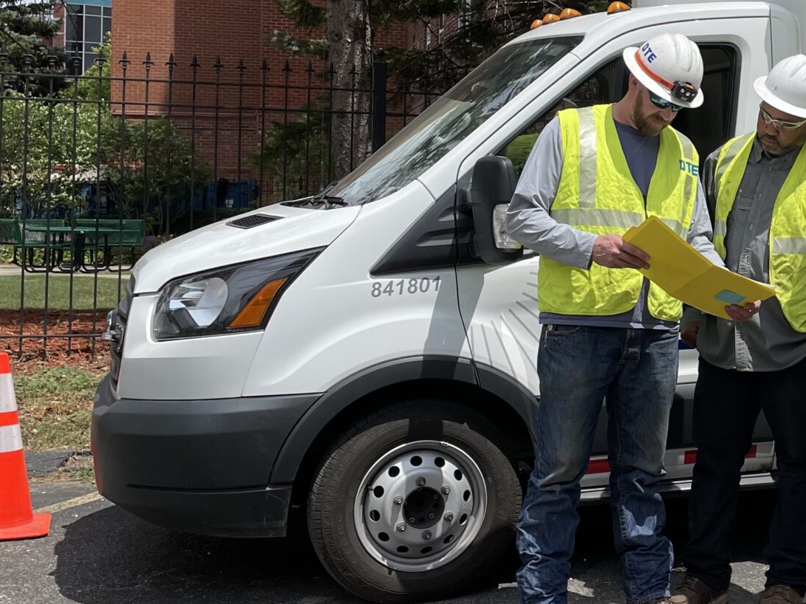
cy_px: 187
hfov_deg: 29.9
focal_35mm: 61
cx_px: 767
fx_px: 1420
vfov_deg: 23.9
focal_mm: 4.2
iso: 32
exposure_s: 1/5291
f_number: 1.6
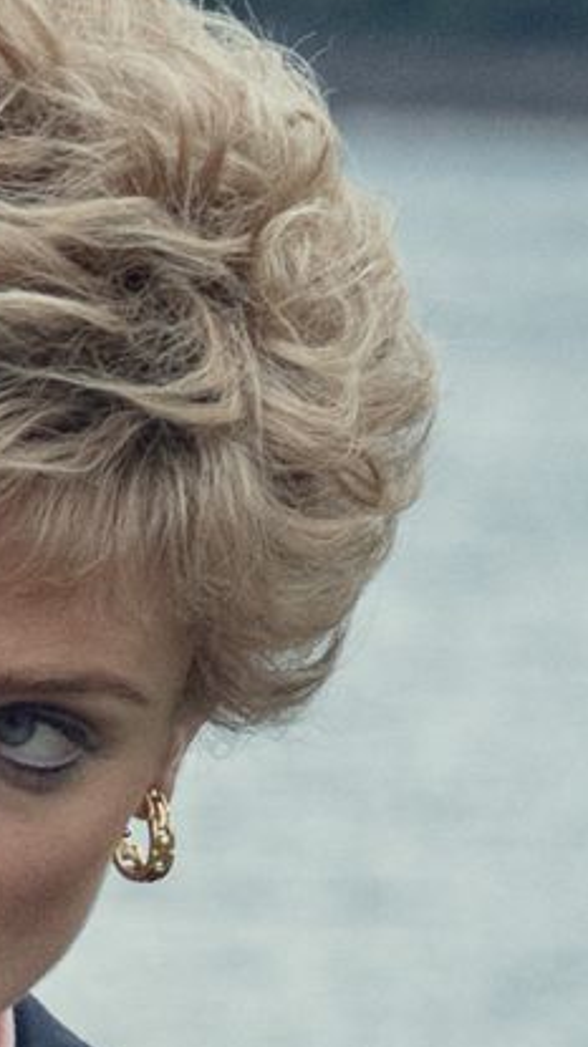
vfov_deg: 3.6
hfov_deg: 2.0
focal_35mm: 591
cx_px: -1327
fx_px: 16405
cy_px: 1501
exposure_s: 1/1000
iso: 1600
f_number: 8
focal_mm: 122
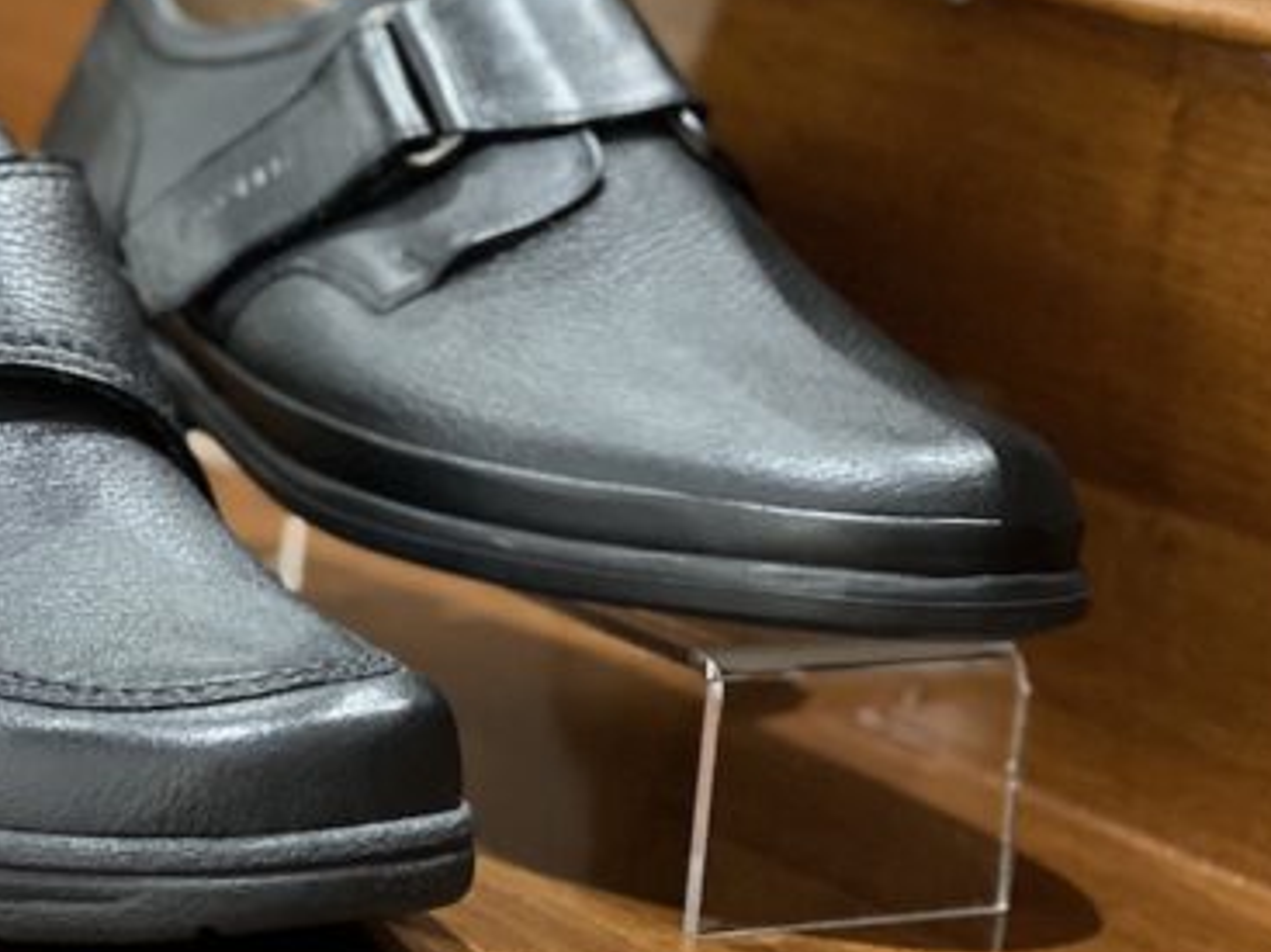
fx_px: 5396
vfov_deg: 10.1
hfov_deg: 13.4
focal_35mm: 147
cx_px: 256
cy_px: 417
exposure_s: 1/14
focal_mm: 9
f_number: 2.8
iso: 500
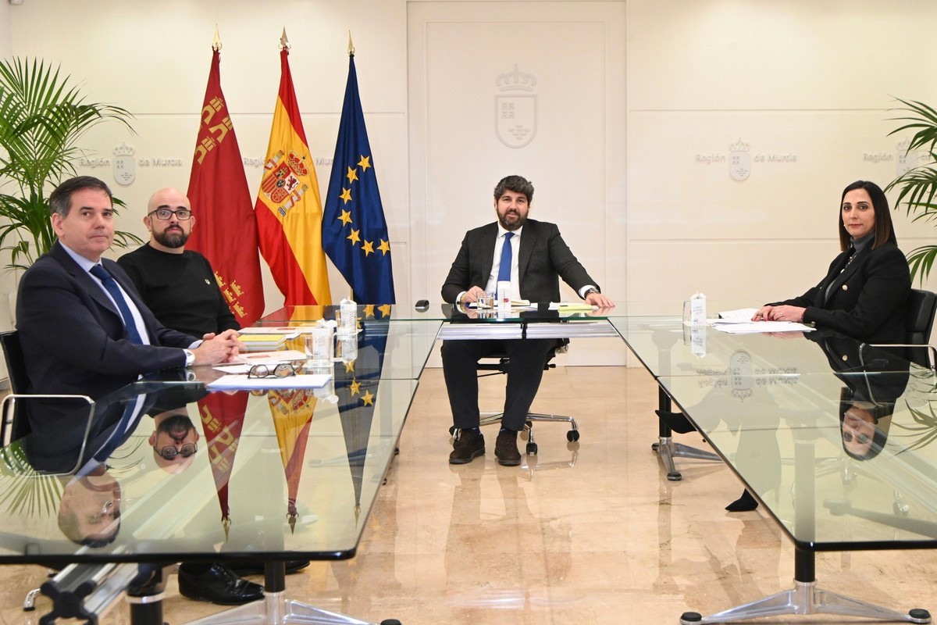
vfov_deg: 30.5
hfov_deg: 44.5
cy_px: 312
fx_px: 1145
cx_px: 468
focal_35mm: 44
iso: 4000
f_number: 9
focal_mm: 44
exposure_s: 1/200
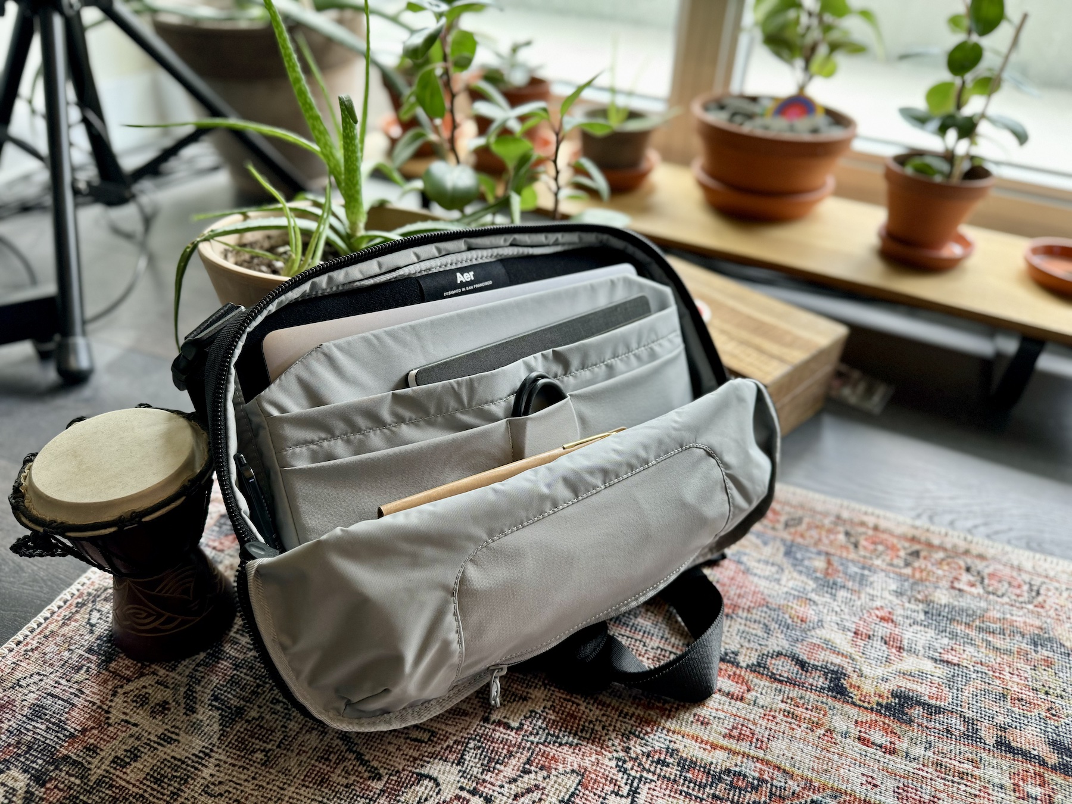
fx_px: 743
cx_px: 536
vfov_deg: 56.8
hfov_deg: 71.6
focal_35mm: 24
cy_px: 402
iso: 160
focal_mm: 6.86
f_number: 1.78
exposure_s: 1/60
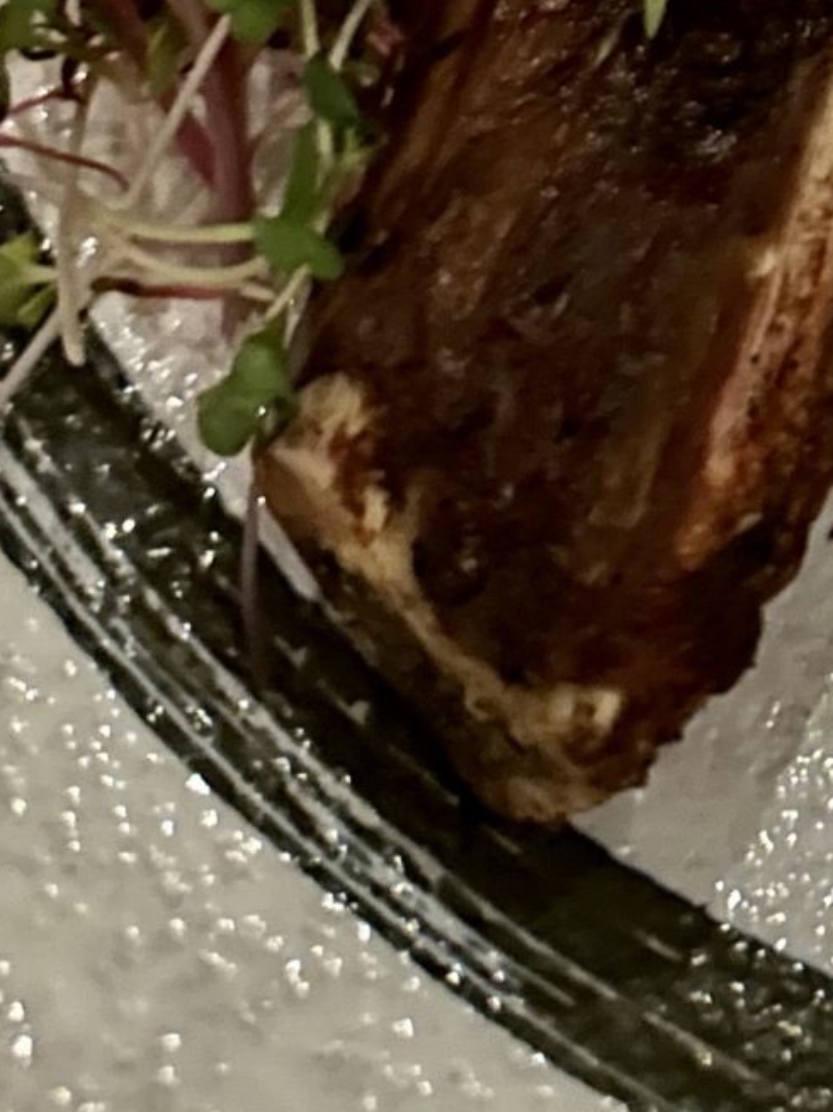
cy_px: -969
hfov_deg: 14.2
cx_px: 1408
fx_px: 3018
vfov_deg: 16.8
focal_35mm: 94
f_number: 1.78
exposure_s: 1/15
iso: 3200
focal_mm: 6.86
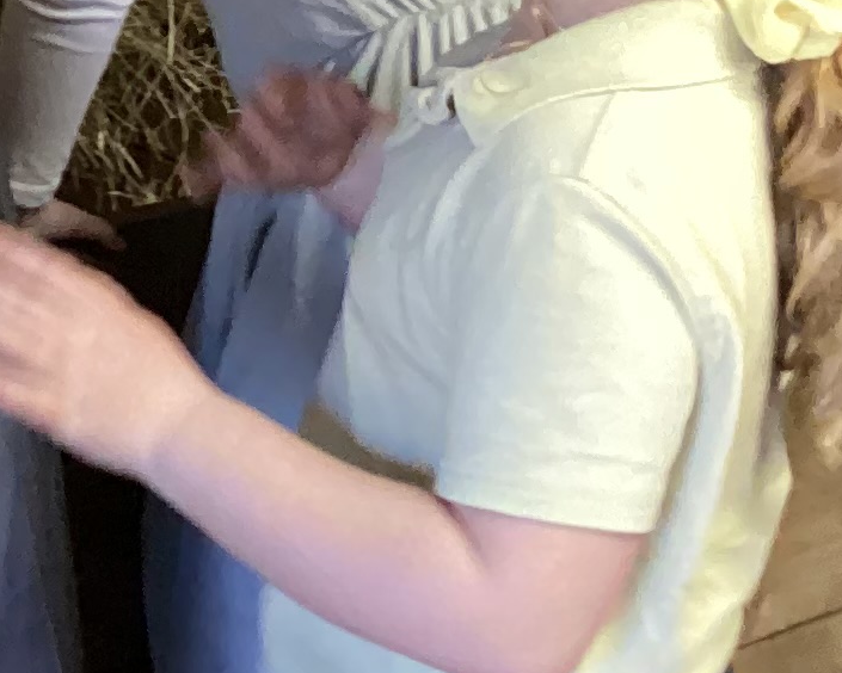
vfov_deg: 11.0
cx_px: -50
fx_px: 3489
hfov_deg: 13.5
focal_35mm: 140
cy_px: 61
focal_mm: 3.3
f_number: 2.4
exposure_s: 1/50
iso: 250
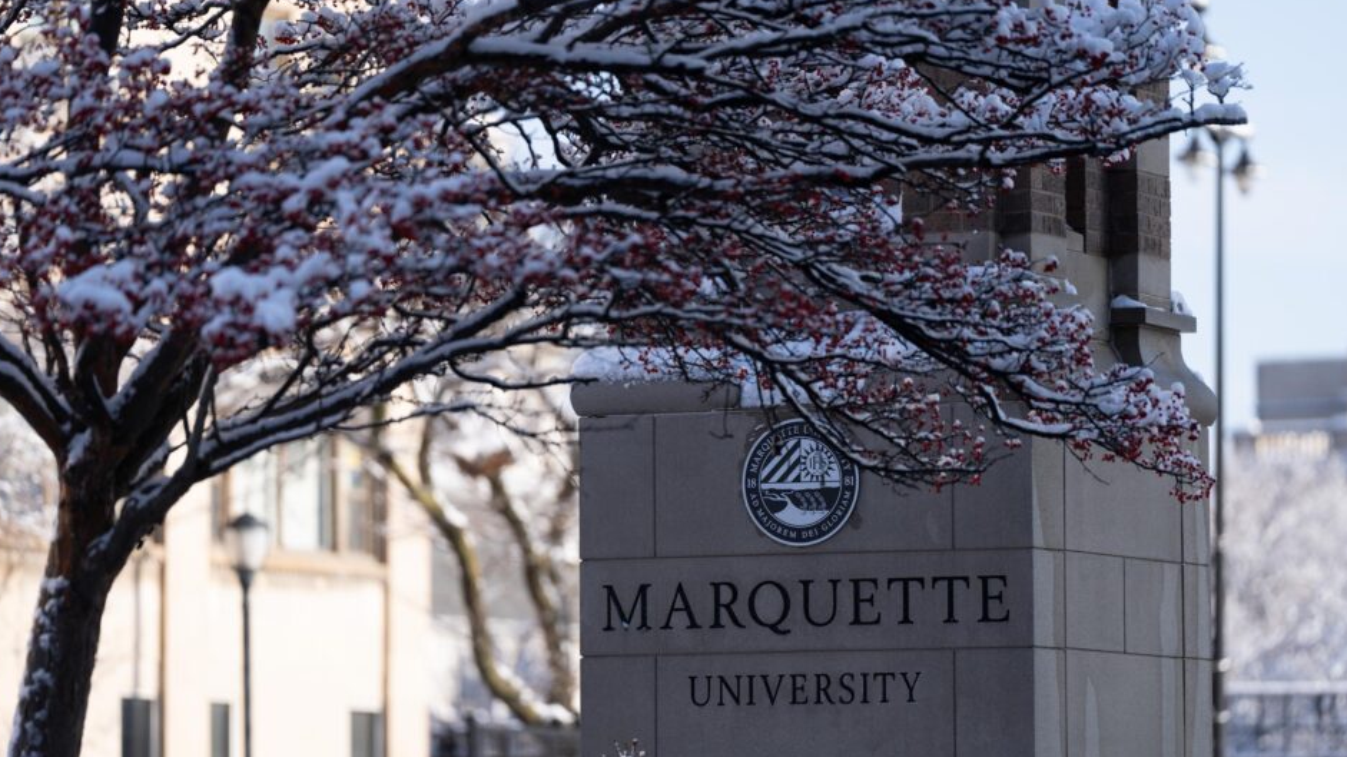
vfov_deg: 5.3
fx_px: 8142
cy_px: 427
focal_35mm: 228
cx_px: 689
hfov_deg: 9.5
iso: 100
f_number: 2.8
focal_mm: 200
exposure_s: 1/1000
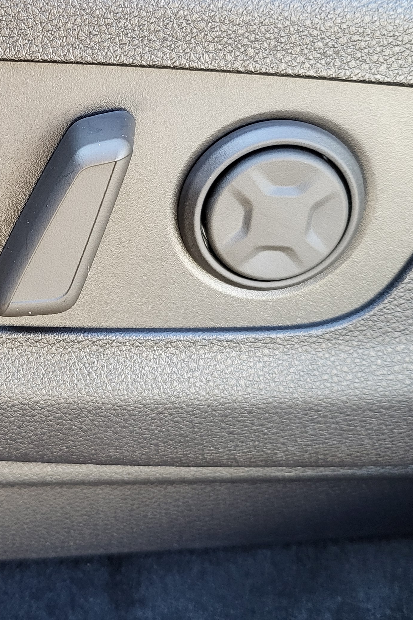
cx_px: 29
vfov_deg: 38.1
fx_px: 895
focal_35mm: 52
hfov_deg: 25.1
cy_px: 258
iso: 320
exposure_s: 1/120
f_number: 1.8
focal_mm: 5.4
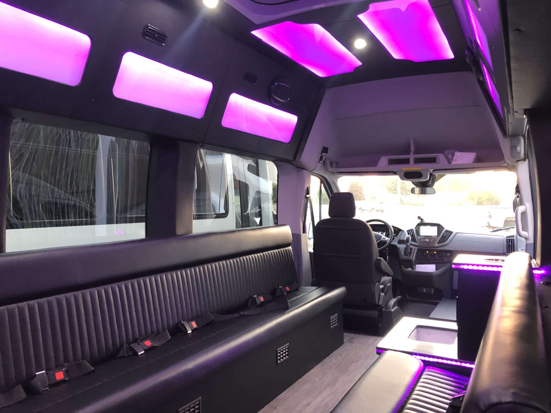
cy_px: 206
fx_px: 446
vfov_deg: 49.7
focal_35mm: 28
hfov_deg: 63.4
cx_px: 276
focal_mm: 3.99
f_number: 1.8
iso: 100
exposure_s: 1/15
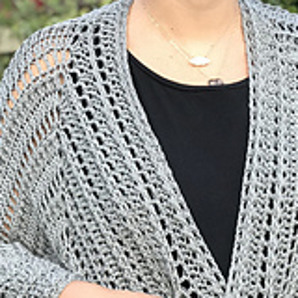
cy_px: 369
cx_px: 223
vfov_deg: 10.9
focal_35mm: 157
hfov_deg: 11.1
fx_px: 1529
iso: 40
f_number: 2.8
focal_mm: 6.6
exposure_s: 1/60
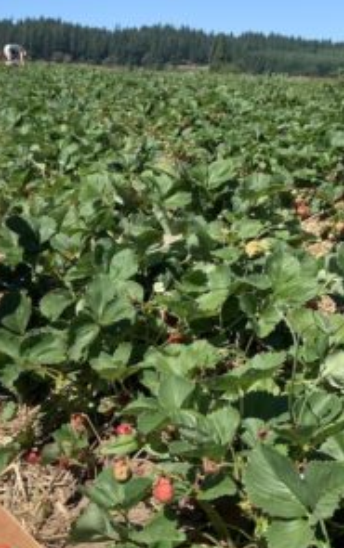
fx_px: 838
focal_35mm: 56
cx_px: -39
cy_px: 407
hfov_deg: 21.9
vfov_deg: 35.5
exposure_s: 1/1536
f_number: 1.8
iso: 25
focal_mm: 4.25
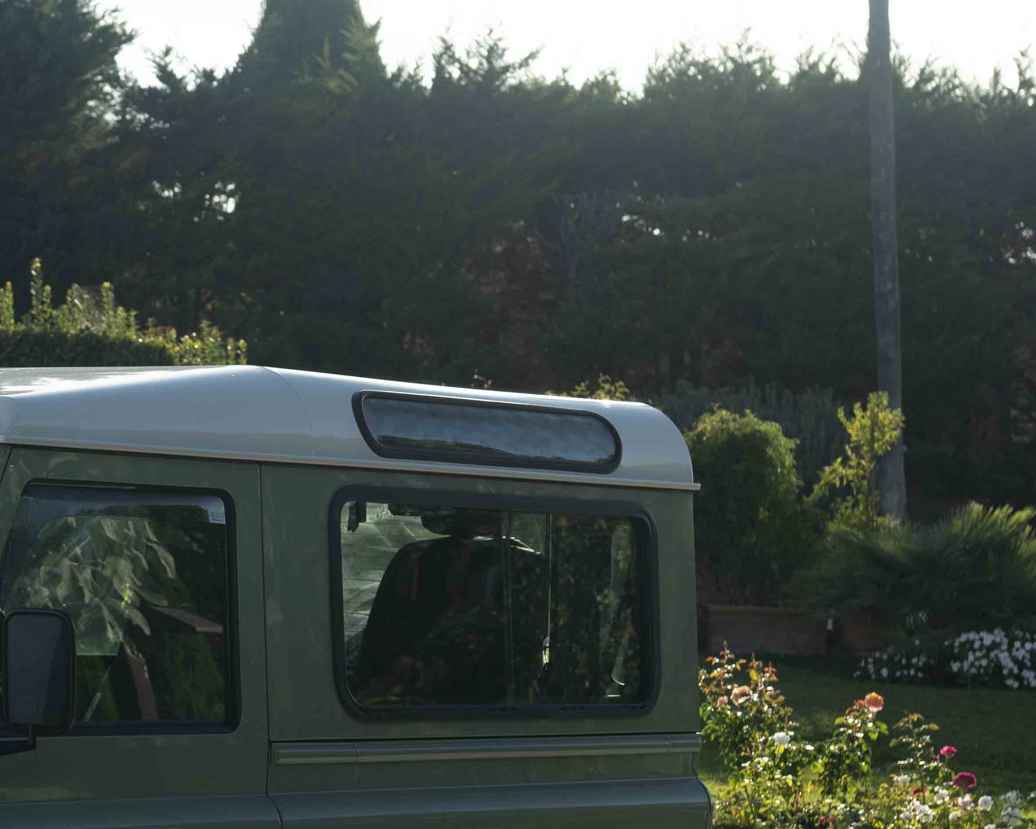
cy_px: 730
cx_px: 17
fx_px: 3403
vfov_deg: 13.8
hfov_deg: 17.0
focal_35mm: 111
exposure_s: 1/125
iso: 200
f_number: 4.5
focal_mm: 35
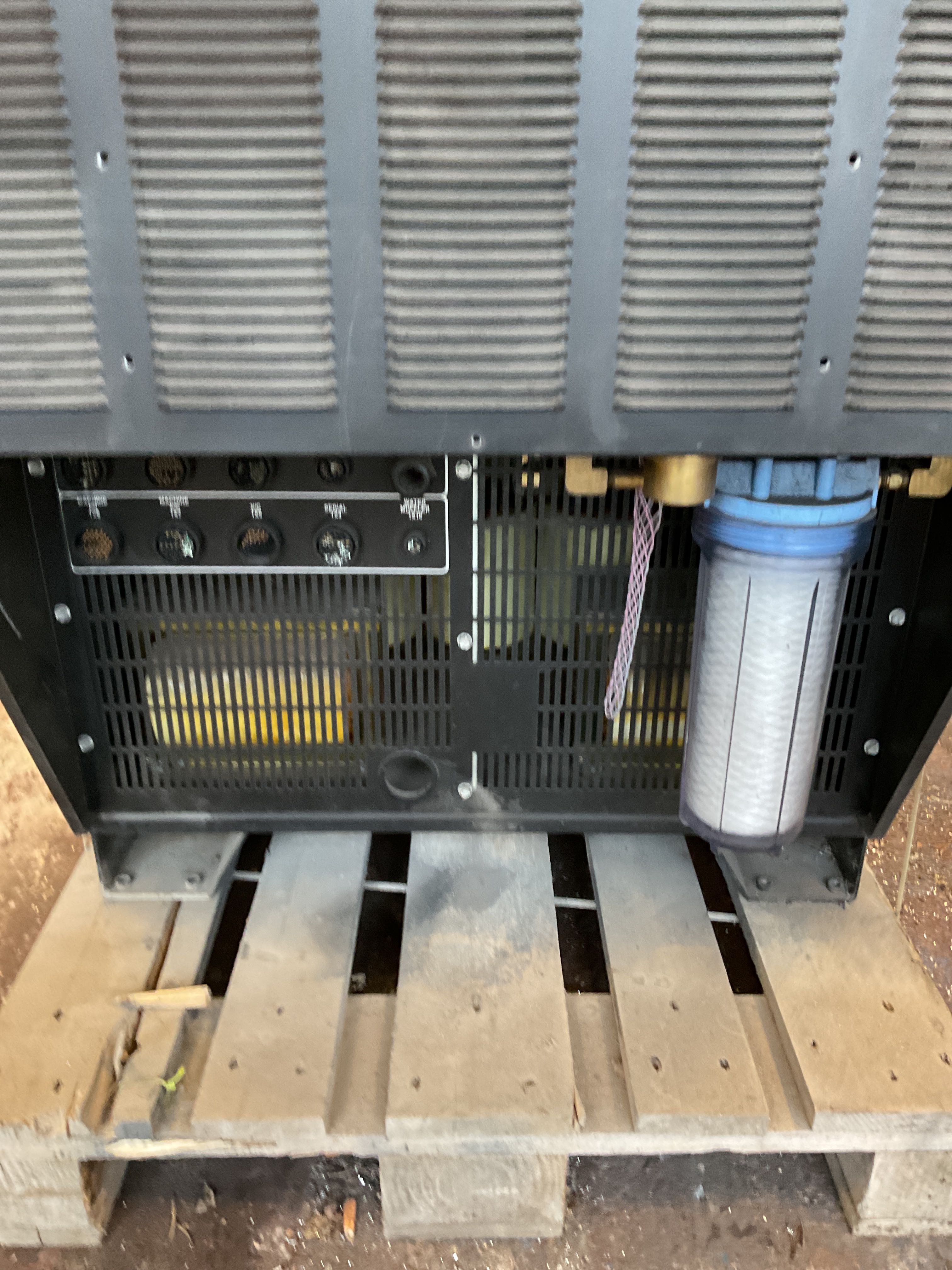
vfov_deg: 61.7
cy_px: 635
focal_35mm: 29
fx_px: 1063
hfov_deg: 48.2
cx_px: 476
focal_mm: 3
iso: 250
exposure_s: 1/33
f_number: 1.8
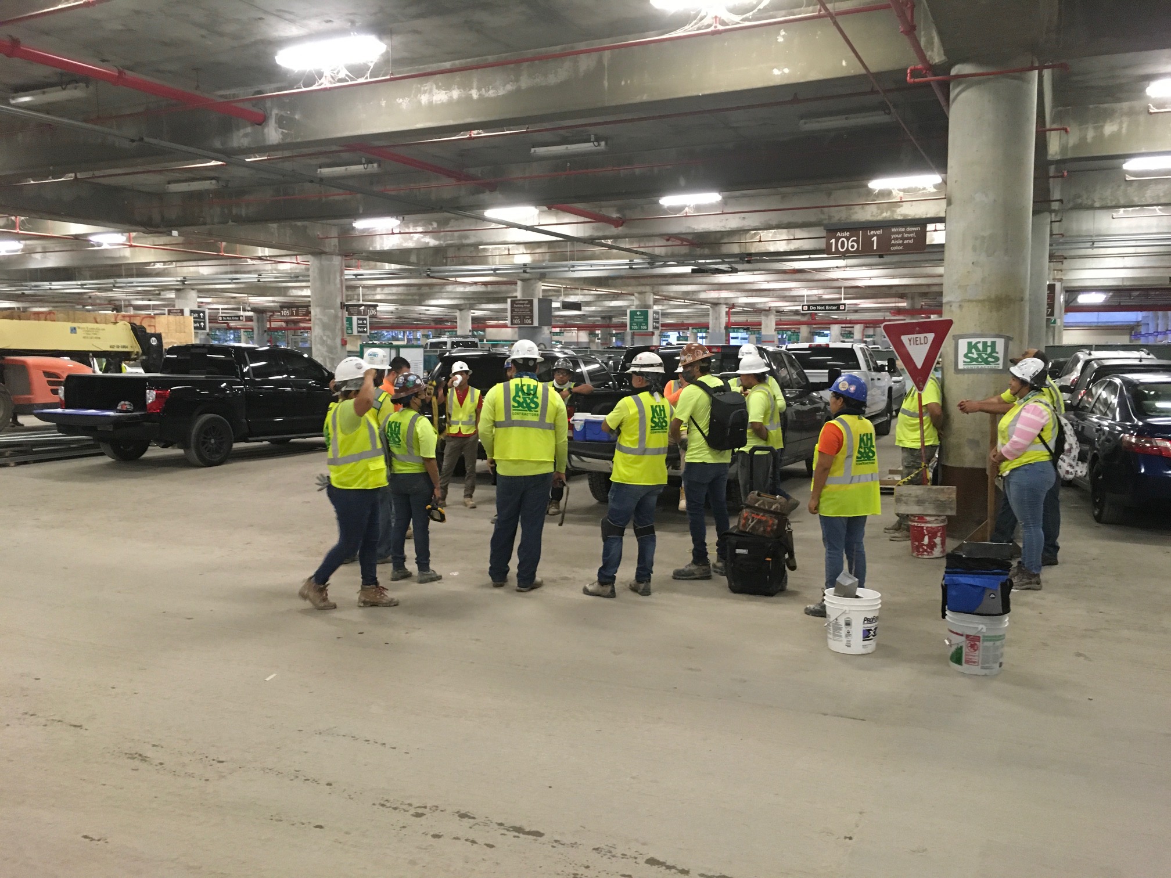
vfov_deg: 48.2
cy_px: 439
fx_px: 981
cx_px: 586
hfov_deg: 61.7
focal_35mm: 29
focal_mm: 4.15
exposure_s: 1/17
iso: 200
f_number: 2.2
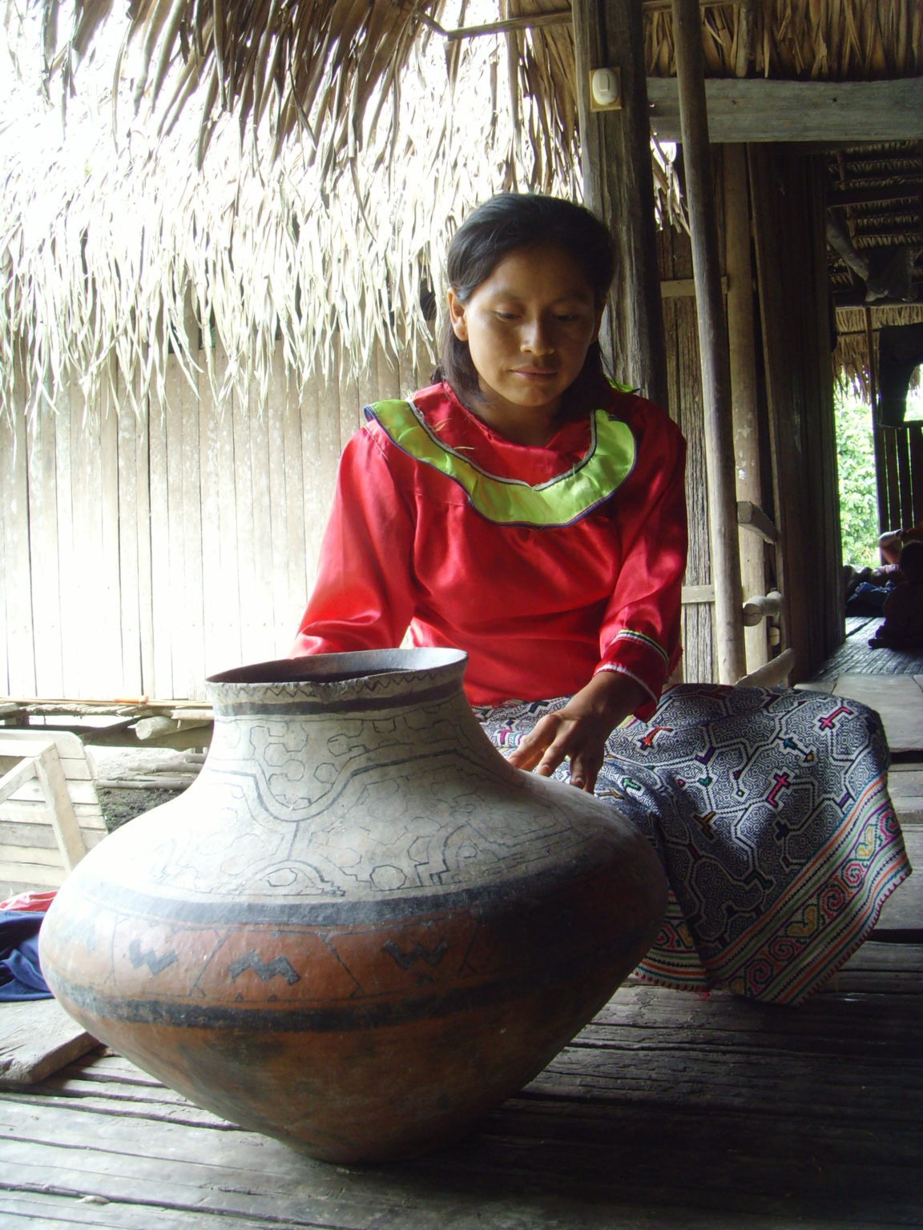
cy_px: 615
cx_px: 462
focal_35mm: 39
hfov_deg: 36.8
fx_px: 1387
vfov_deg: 47.9
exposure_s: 1/45
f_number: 3.5
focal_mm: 6.6
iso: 120
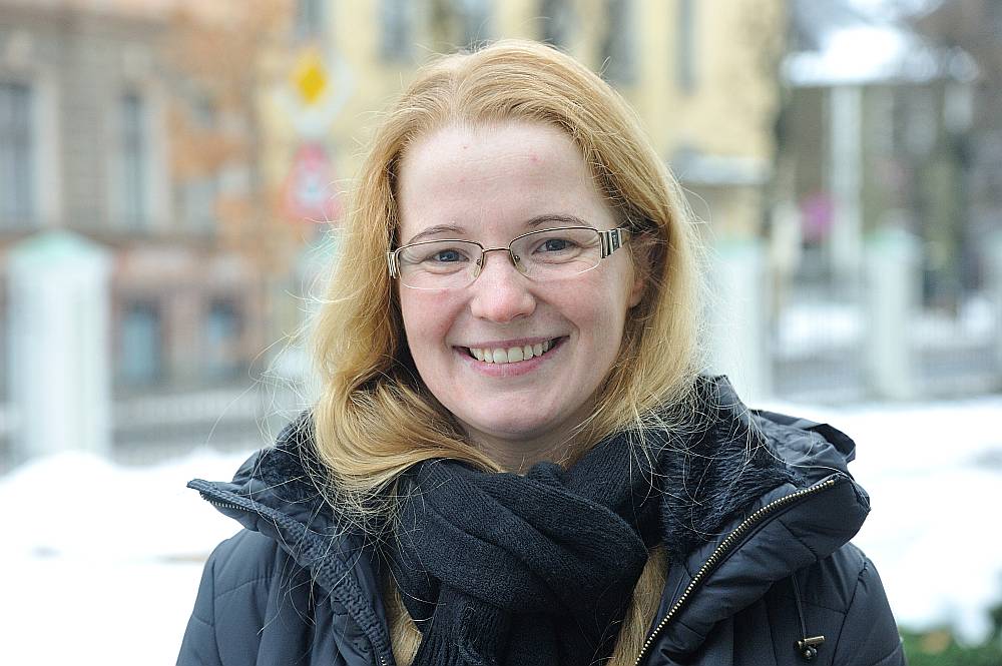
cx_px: 501
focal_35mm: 120
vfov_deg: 11.4
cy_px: 333
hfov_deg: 17.1
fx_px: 3337
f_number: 5.6
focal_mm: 120
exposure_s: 1/180
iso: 1250
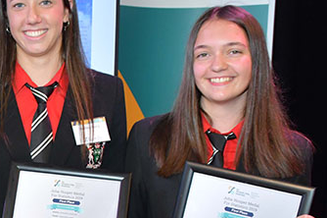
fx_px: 808
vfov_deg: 15.2
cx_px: -75
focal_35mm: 89
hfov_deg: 21.2
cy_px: 176
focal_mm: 22
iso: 1600
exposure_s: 1/60
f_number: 7.1
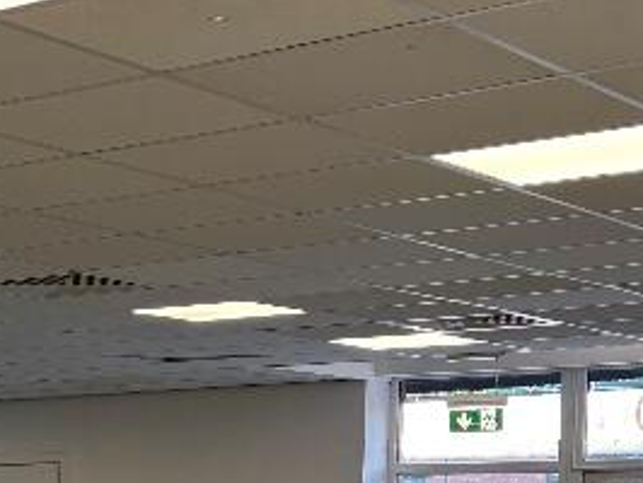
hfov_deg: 17.8
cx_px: -285
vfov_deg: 14.1
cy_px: 652
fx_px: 1859
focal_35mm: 100
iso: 64
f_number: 1.6
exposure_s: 1/100
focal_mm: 5.96
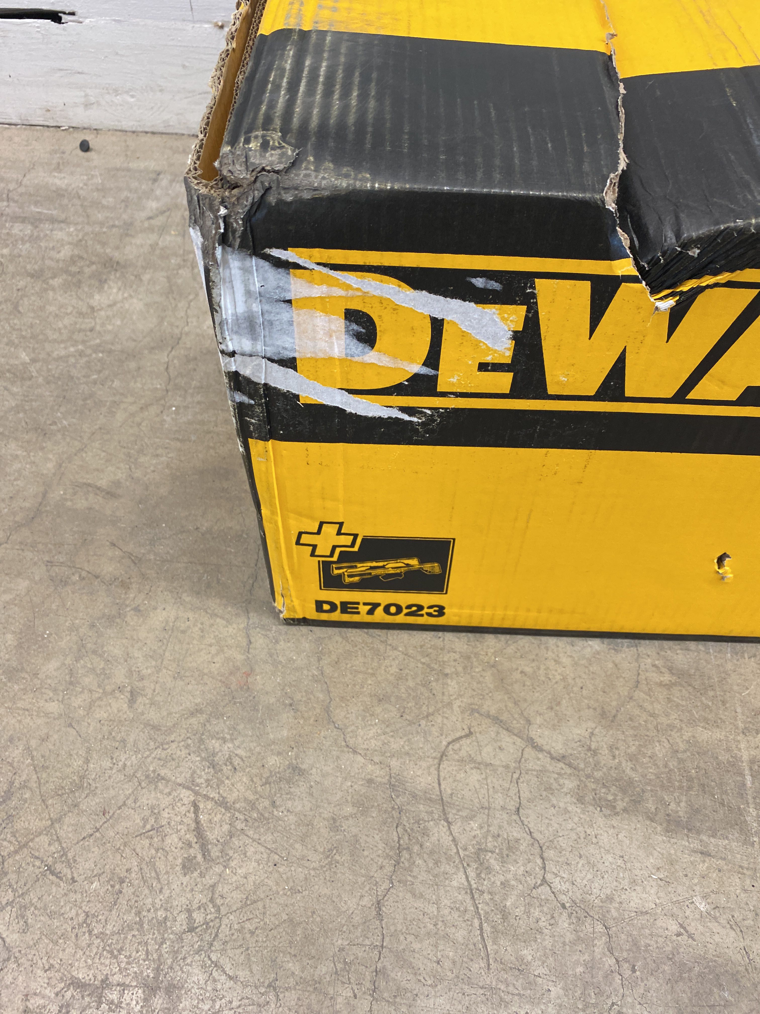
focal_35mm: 26
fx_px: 761
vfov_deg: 67.3
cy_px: 507
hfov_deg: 53.1
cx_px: 380
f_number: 1.8
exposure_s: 1/66
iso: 125
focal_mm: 4.25
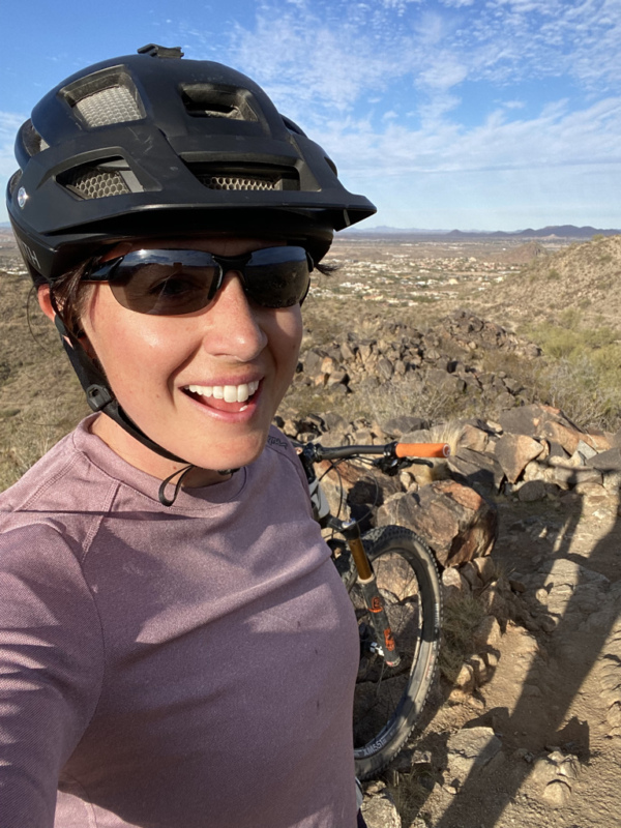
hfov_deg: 46.8
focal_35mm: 30
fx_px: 718
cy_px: 414
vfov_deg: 60.0
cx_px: 310
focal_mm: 2.71
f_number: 2.2
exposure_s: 1/1148
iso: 25
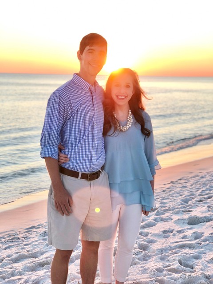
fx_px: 468
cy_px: 142
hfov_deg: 25.7
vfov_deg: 33.8
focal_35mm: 57
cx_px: 106
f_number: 2.8
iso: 20
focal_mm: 6.6
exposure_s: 1/120
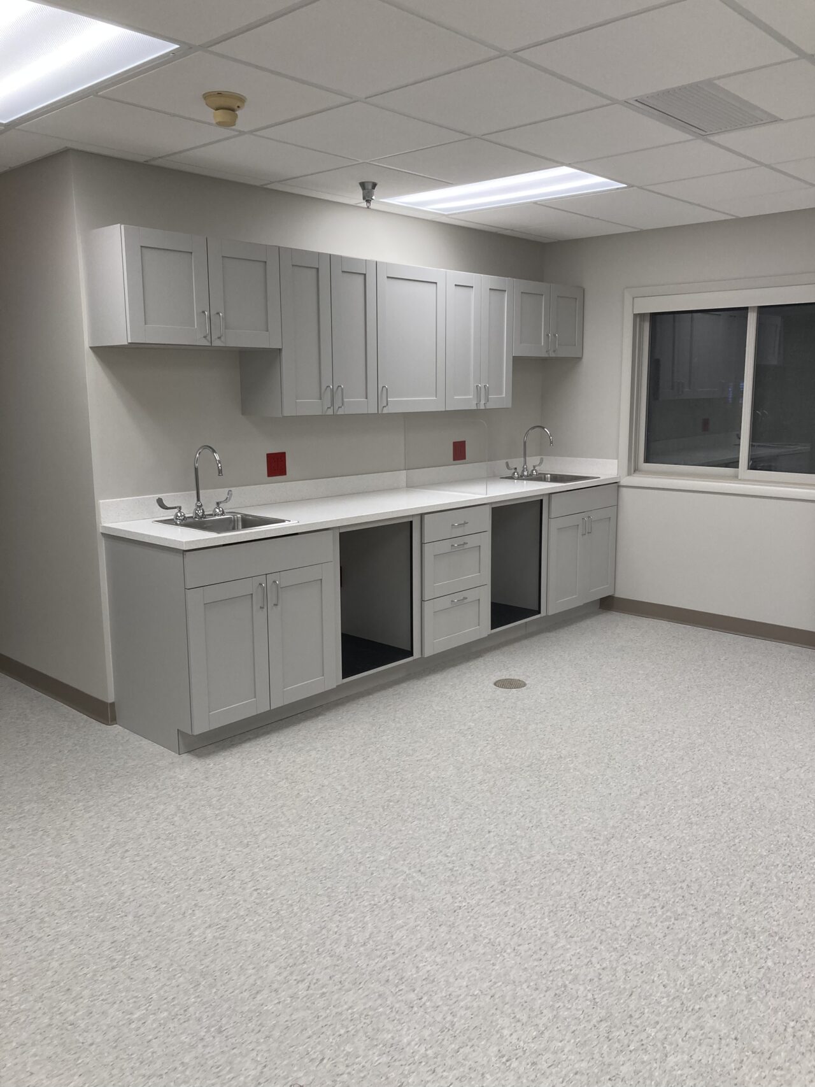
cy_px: 544
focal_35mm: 28
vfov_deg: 63.4
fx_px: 879
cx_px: 408
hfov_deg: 49.7
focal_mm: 3.99
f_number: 1.8
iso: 64
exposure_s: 1/101
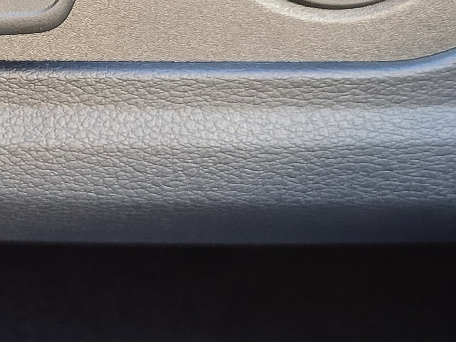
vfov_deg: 13.1
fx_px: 1449
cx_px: 28
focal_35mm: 110
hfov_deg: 17.6
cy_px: -65
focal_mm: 5.4
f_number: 1.8
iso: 320
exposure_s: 1/120
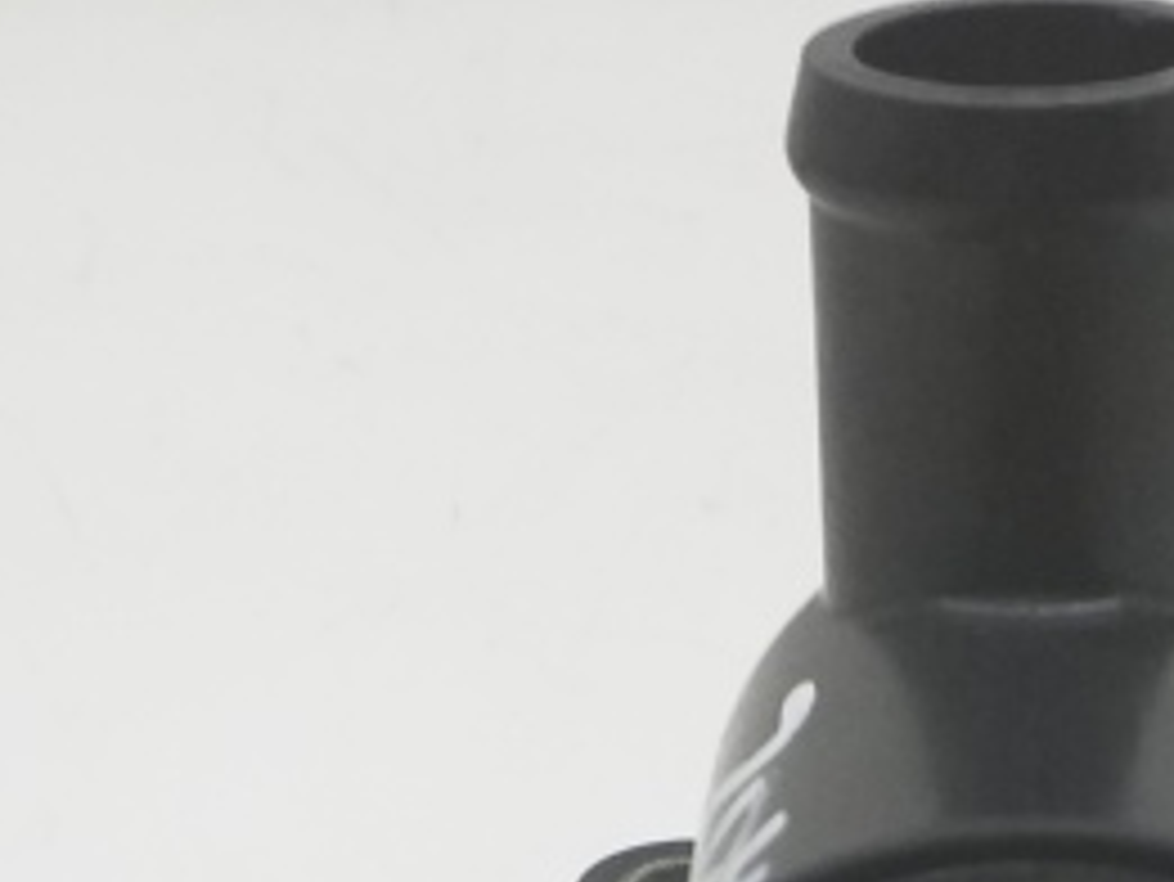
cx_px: 900
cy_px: 1575
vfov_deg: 12.7
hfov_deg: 18.4
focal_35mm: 106
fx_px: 3597
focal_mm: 3.6
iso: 100
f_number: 1.9
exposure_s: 1/50
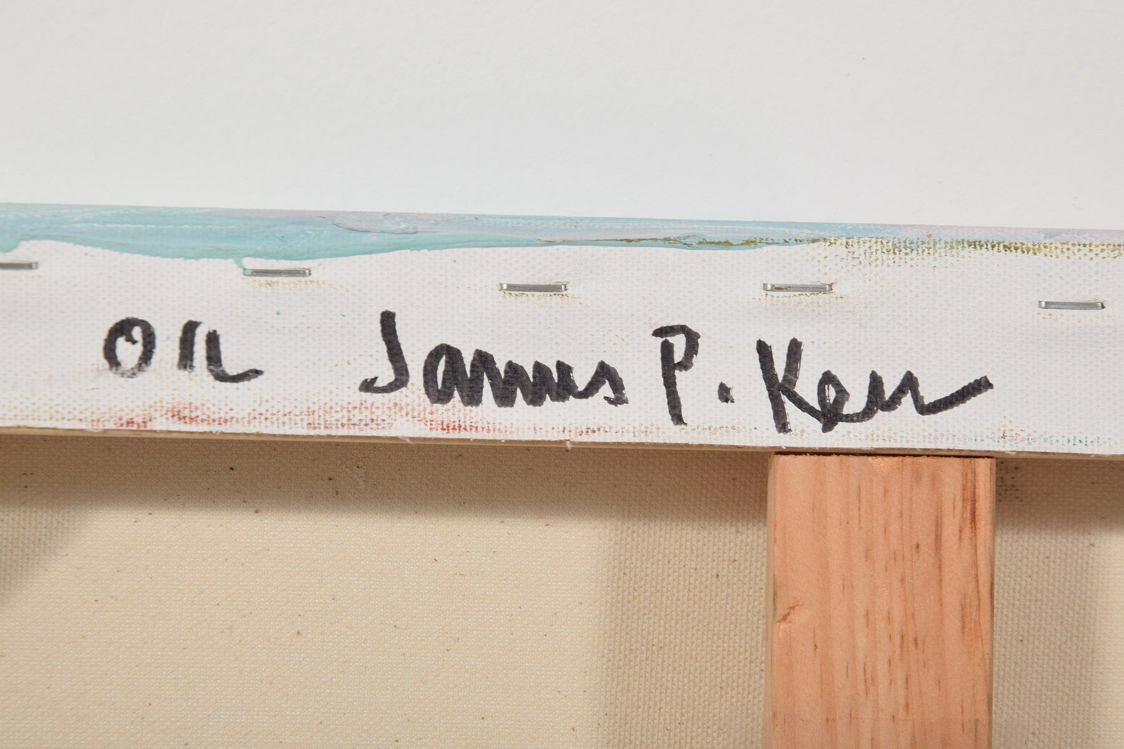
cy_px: 374
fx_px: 4215
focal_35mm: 135
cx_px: 562
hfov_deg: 15.2
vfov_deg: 10.2
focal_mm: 90
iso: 400
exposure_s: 1/125
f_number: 13
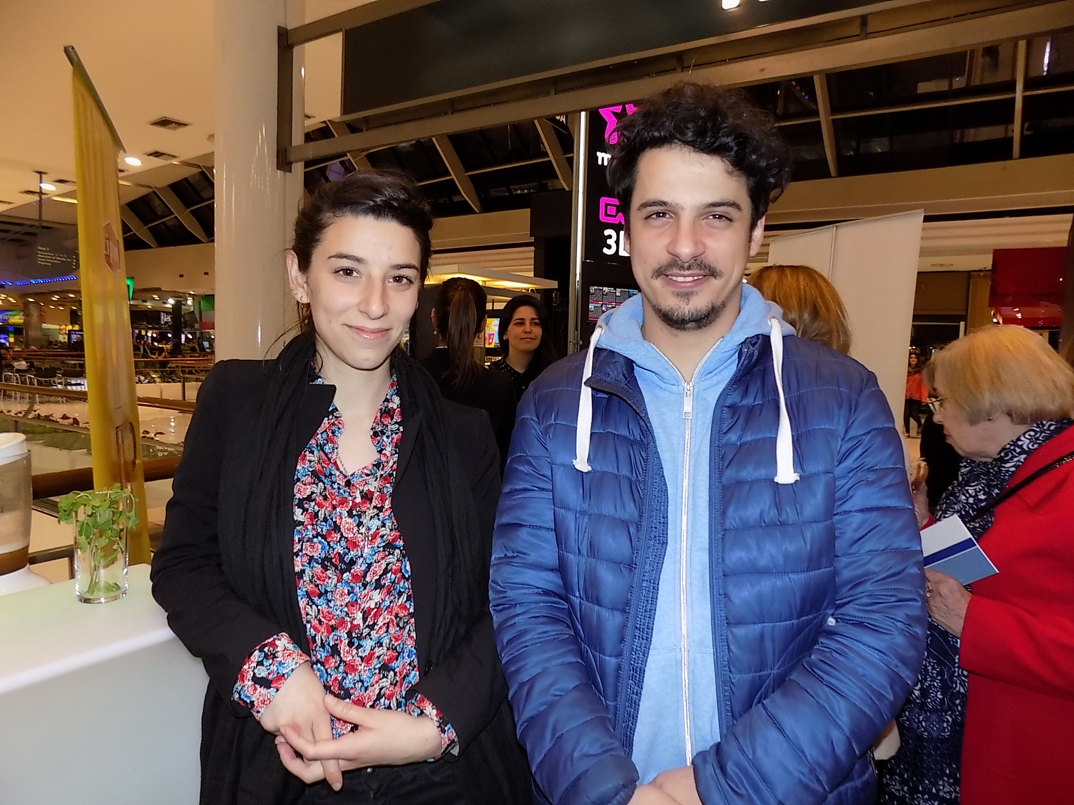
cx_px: 537
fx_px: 714
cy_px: 402
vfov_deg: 58.9
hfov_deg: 73.9
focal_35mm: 23
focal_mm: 4
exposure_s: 1/30
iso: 200
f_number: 3.1
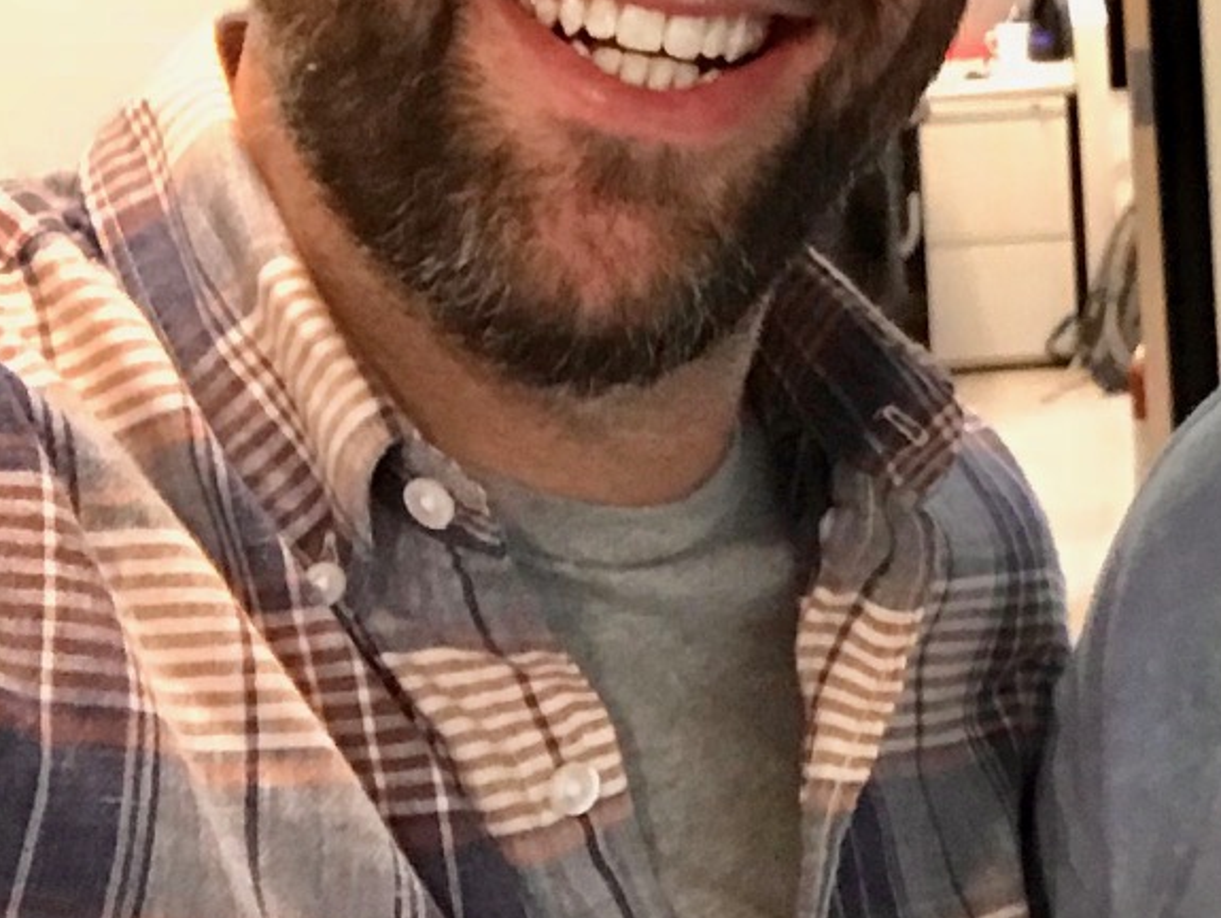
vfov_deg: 16.6
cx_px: 1427
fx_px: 3035
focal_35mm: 86
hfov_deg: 21.3
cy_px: -102
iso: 160
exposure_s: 1/30
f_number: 2.2
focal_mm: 2.87
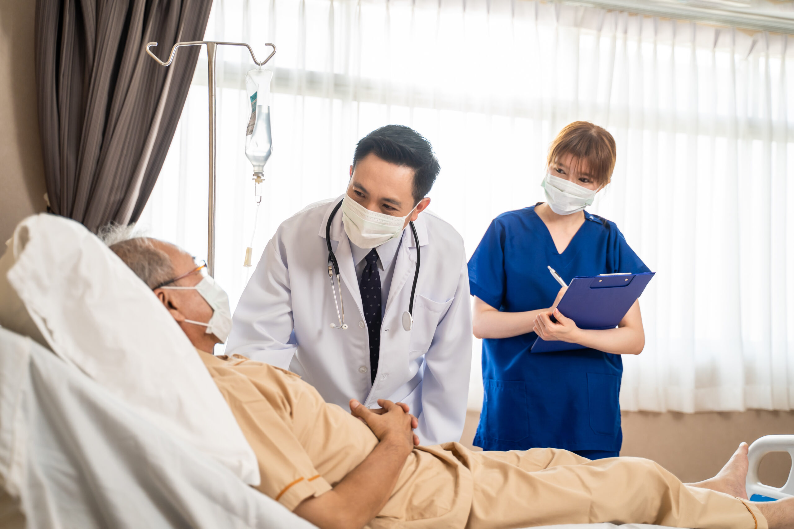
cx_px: 397
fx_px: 1015
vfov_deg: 29.2
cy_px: 264
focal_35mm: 46
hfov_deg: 42.7
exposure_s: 1/160
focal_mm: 46
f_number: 2.8
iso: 250
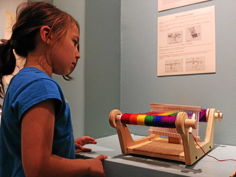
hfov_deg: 52.6
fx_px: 239
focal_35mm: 35
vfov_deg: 40.7
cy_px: 88
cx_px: 118
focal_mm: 4.28
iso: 160
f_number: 2.4
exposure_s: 1/20
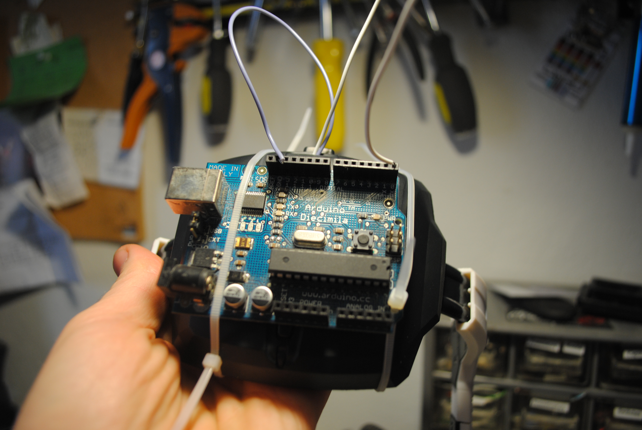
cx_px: 321
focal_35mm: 27
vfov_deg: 48.0
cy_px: 215
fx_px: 482
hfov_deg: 67.3
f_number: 3.5
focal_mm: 18
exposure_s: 1/40
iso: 200
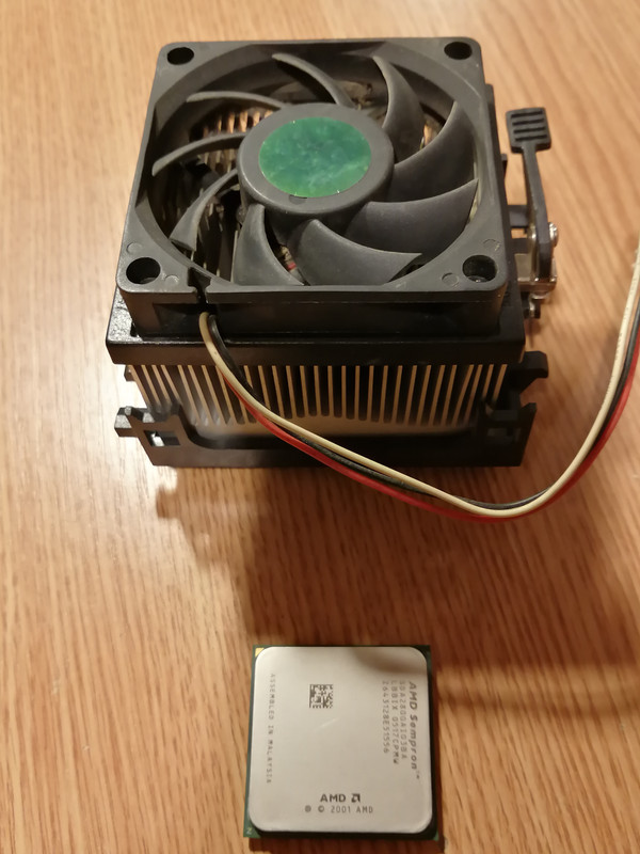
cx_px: 320
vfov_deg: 58.4
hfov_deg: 45.4
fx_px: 764
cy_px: 427
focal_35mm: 31
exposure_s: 1/33.3
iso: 200
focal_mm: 3.62
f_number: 1.8
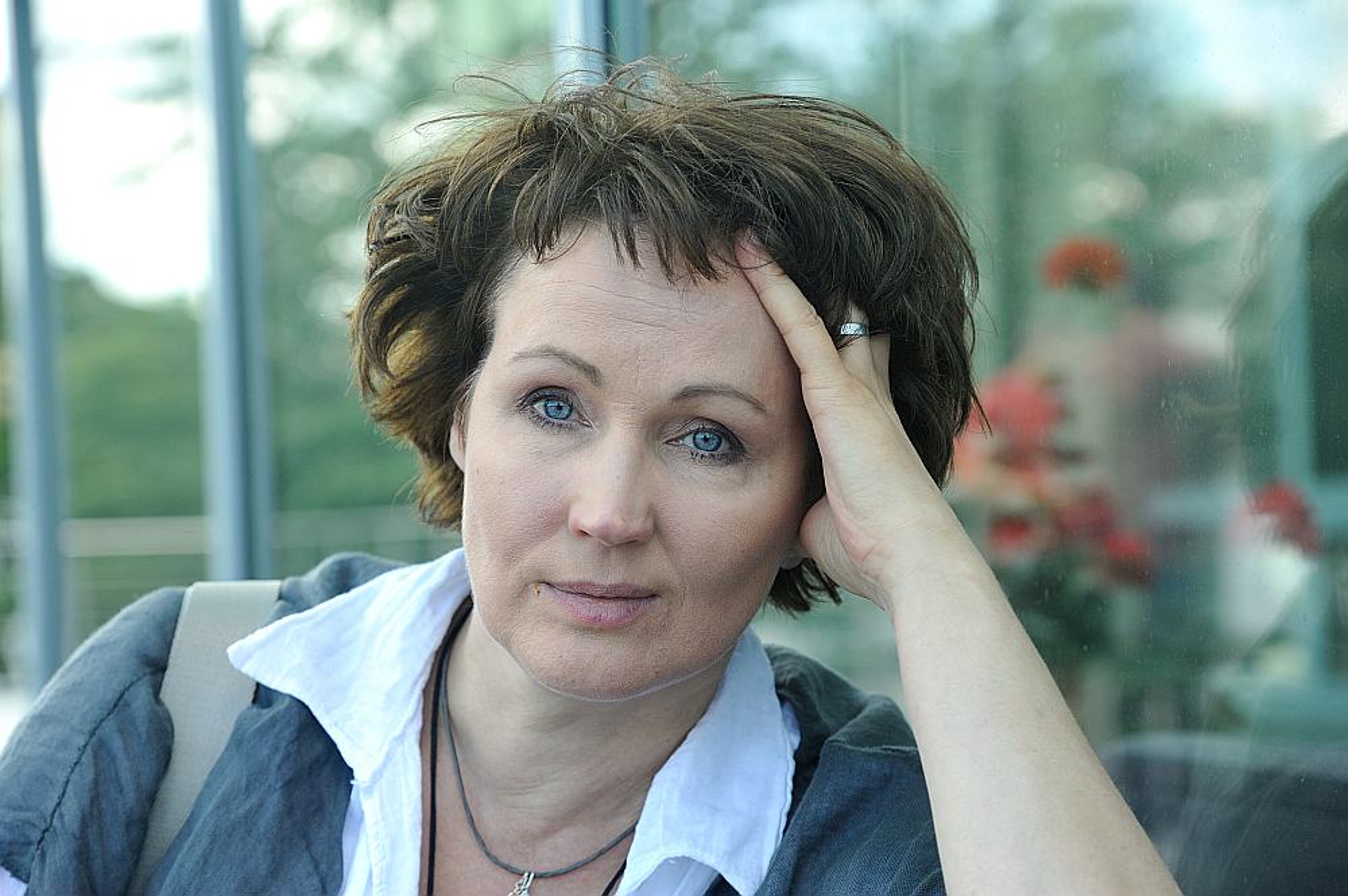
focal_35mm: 105
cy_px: 448
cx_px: 674
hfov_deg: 19.5
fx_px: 3928
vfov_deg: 13.0
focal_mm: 105
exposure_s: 1/180
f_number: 5.6
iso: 500
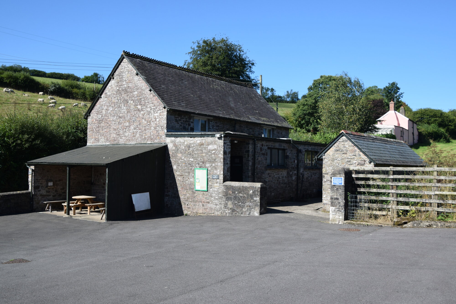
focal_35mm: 33
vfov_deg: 40.0
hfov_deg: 57.2
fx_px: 418
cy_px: 152
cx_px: 228
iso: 200
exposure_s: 1/320
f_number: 9
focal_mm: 22
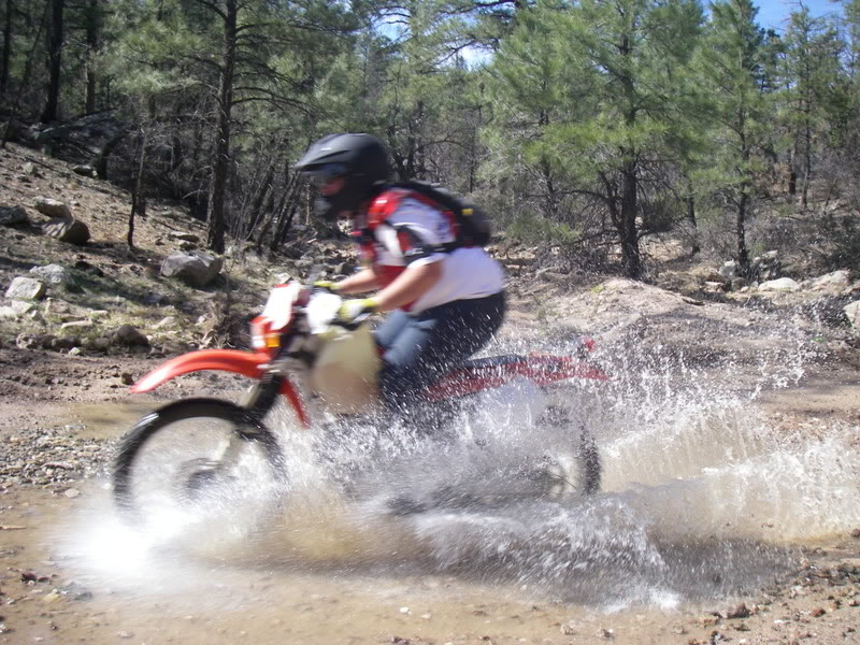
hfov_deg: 49.0
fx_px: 944
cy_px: 322
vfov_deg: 37.7
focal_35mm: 38
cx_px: 430
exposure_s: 1/320
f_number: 3.3
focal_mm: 6.3
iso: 64
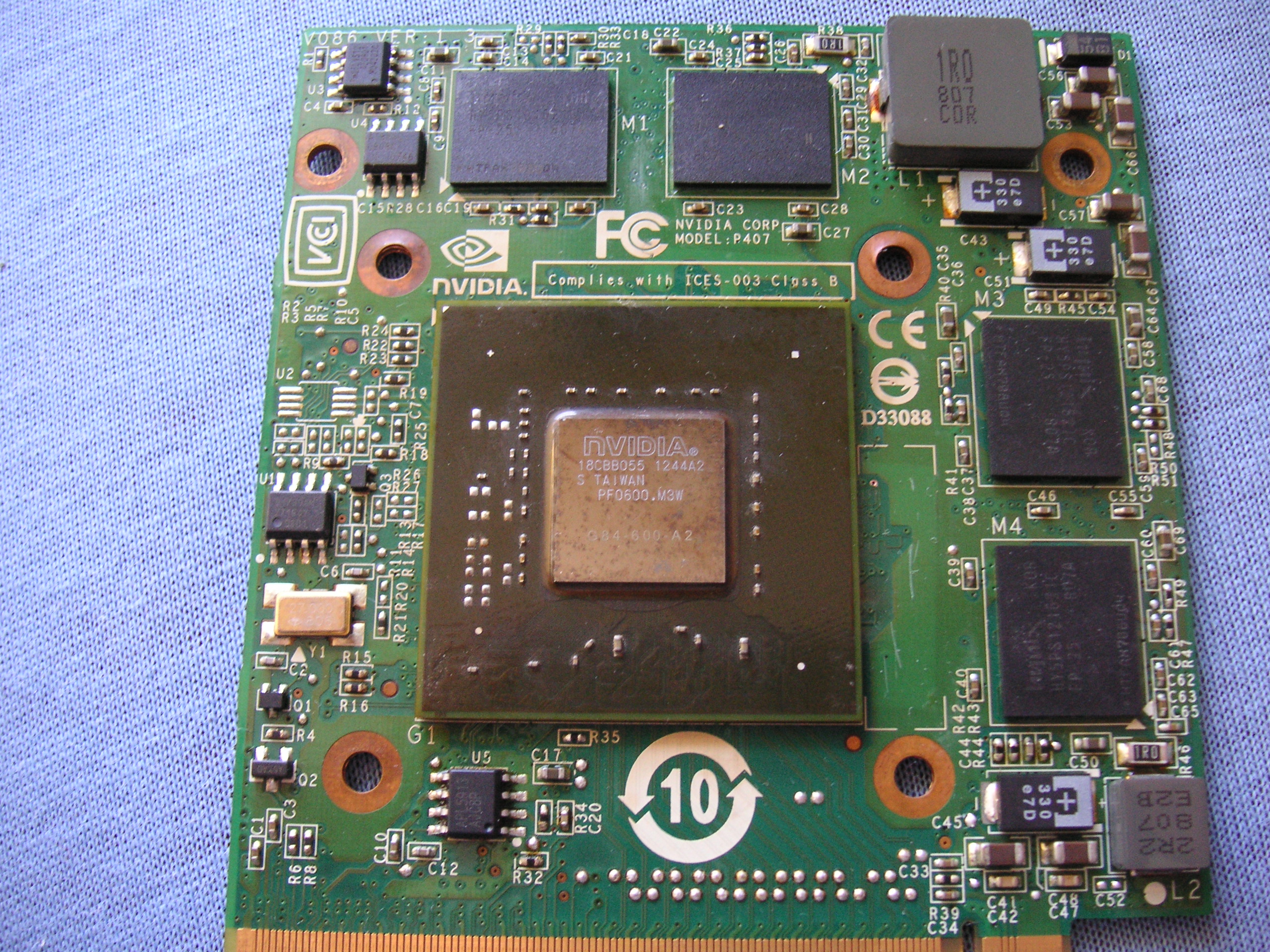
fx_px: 1357
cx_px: 635
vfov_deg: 38.7
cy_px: 476
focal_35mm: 37
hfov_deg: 50.1
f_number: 2.8
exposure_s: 1/30
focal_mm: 6.1
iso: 100
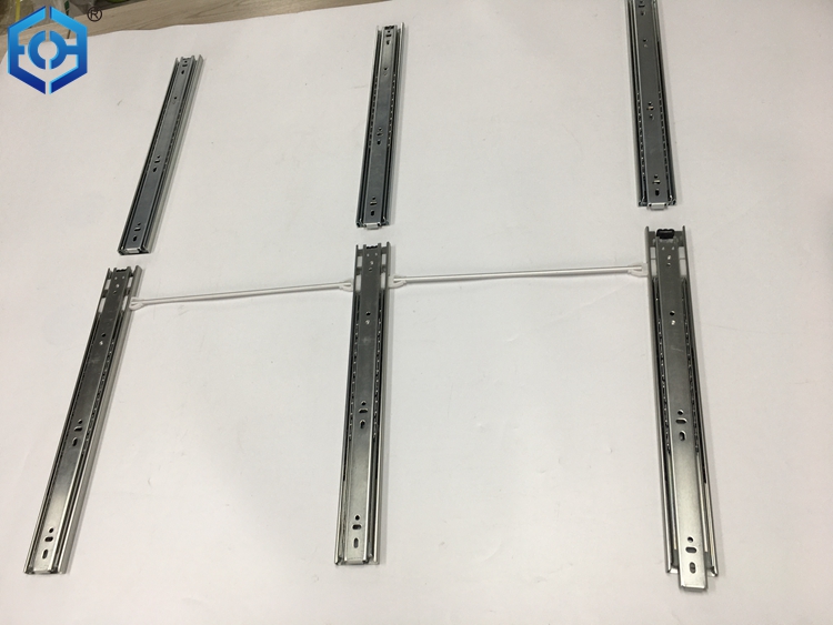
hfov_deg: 61.6
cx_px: 416
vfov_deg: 48.3
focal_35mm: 29
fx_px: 698
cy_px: 312
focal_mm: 4.15
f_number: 2.2
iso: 25
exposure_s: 1/50
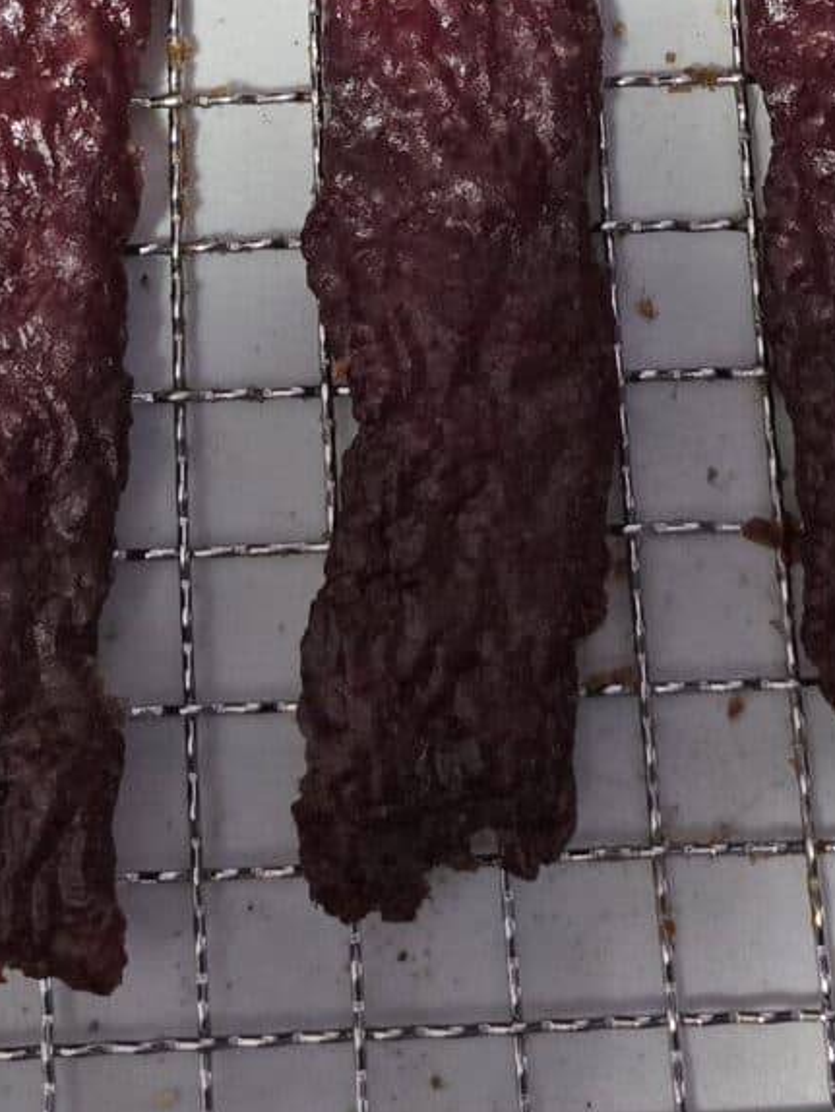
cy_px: -325
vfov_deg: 21.6
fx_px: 2635
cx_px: 459
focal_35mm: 82
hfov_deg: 18.0
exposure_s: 1/30
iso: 500
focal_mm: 6.3
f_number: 1.7
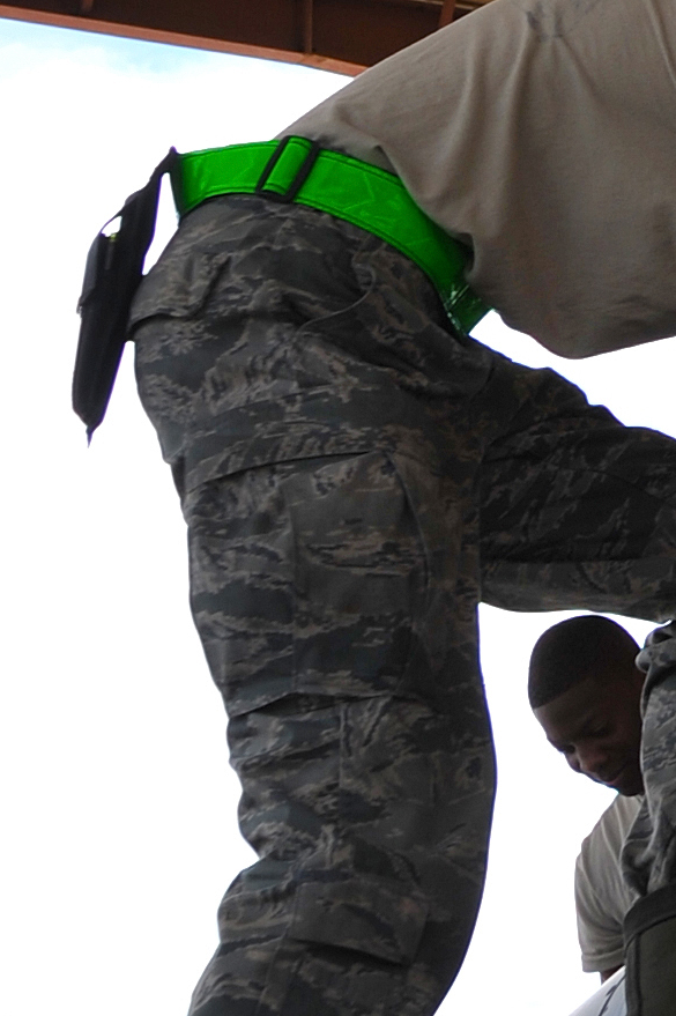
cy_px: 74
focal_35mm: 155
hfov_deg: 8.4
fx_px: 4371
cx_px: 1380
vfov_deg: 13.1
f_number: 8
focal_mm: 32
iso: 200
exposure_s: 1/250
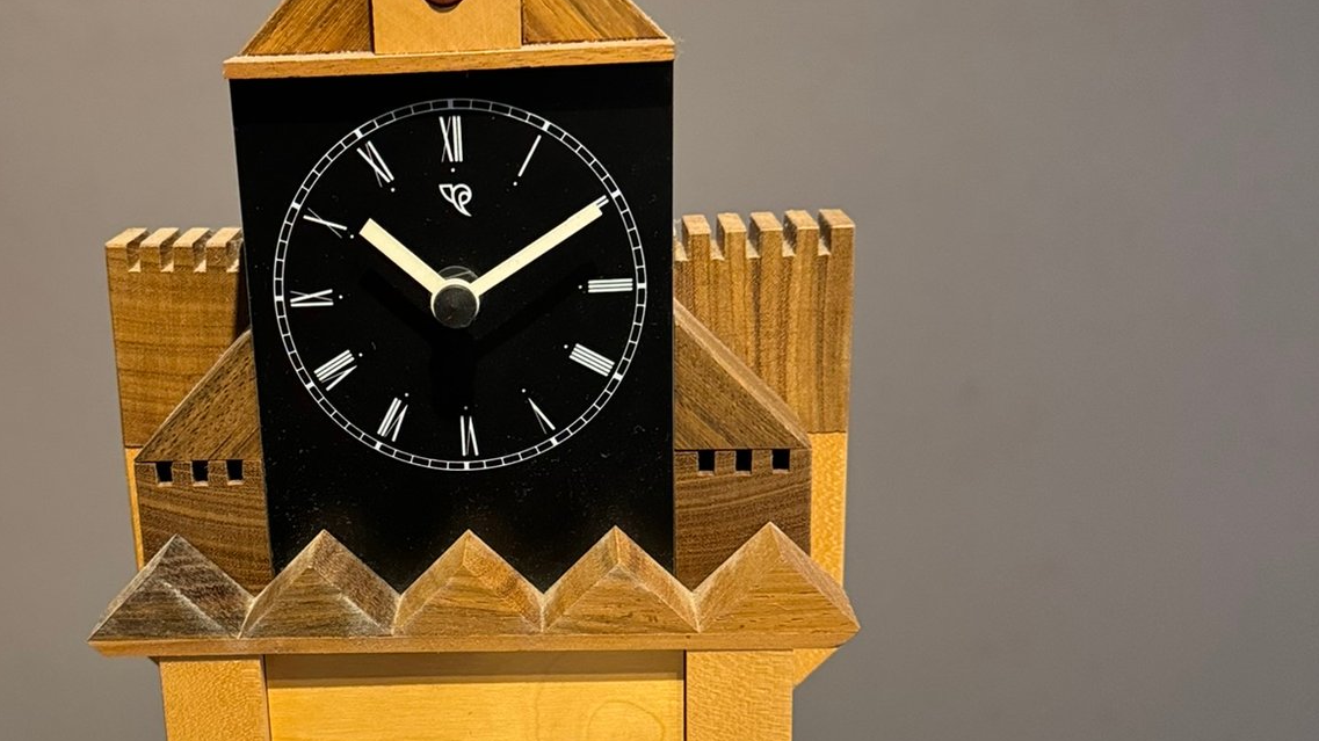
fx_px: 1608
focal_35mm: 46
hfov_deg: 44.0
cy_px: 468
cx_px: 457
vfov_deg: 25.9
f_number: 1.78
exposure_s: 1/60
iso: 500
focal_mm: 6.86
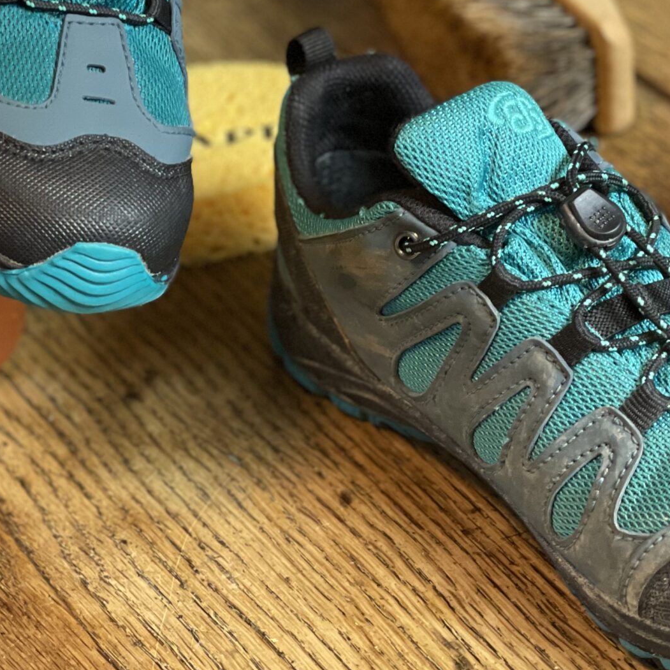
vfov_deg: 15.4
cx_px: 201
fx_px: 2453
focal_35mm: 112
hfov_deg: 15.5
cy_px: 108
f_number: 2
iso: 160
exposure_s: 1/33
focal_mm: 6
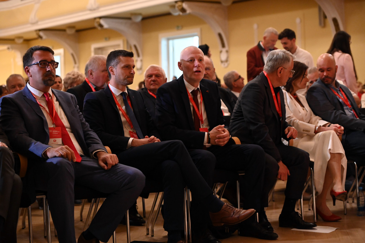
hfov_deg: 28.9
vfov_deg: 19.4
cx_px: 182
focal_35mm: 70
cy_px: 122
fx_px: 709
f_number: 3.2
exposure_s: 1/80
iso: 5000
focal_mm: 70
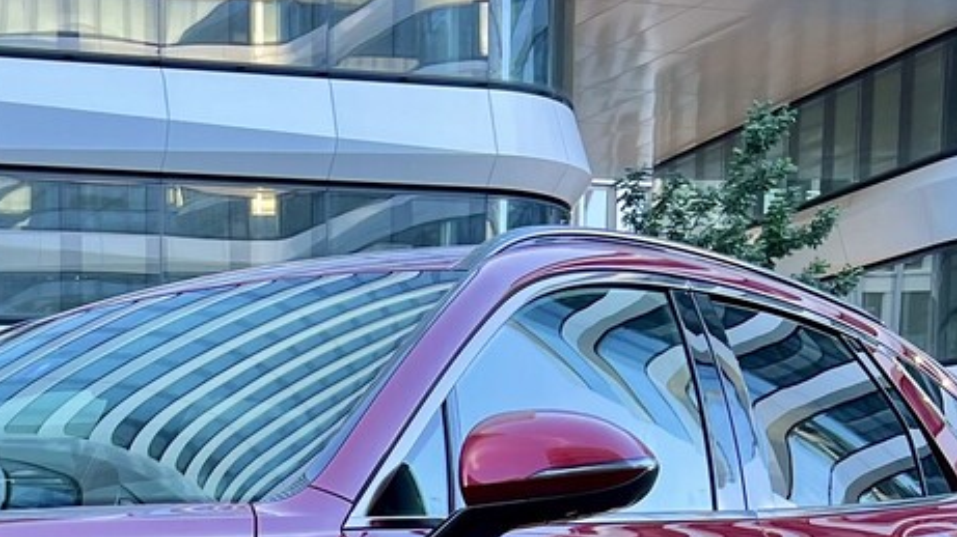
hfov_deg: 24.8
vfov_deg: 13.5
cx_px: 26
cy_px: 896
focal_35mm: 82
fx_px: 2080
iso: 64
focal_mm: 5.7
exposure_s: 1/86
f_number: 1.5
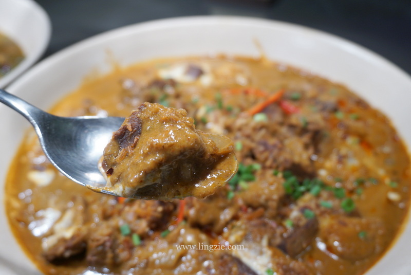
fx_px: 411
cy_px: 138
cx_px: 206
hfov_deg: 53.1
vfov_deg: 36.9
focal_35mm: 36
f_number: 4.5
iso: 200
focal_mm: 24
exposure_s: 1/60
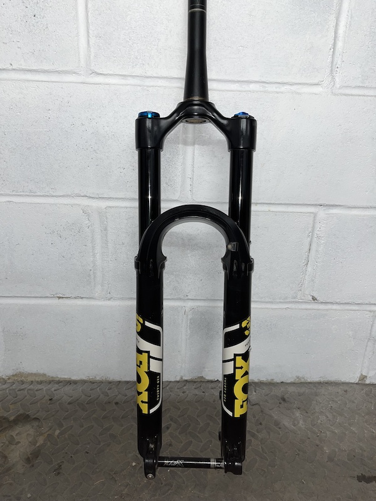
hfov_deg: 53.1
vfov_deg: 67.3
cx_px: 188
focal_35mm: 26
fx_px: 377
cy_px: 250
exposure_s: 1/47
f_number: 1.6
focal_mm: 5.1
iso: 50
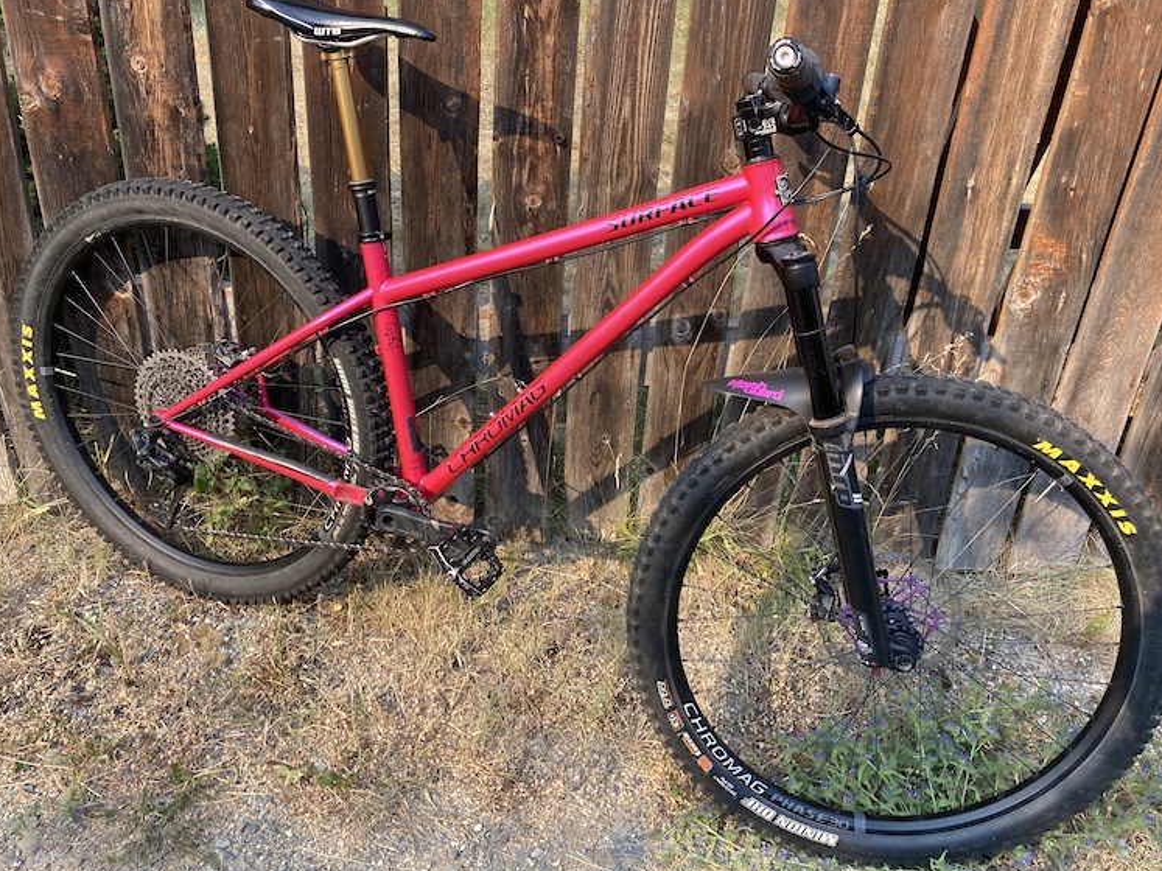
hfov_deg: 60.0
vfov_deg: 46.8
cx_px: 590
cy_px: 411
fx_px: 1007
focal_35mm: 30
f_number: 1.8
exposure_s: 1/378
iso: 20
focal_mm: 3.99
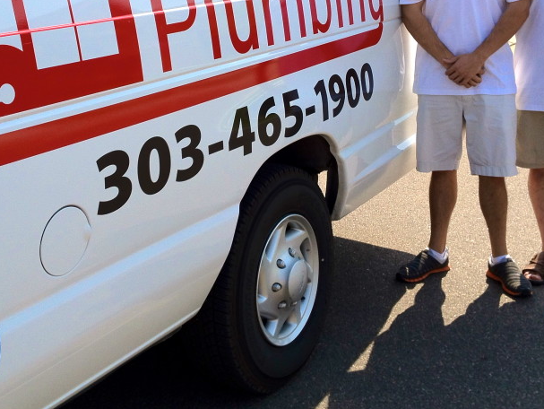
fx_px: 928
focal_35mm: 59
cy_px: 102
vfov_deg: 24.6
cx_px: 239
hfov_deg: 32.6
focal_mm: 4.28
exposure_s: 1/1416
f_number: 2.4
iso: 64
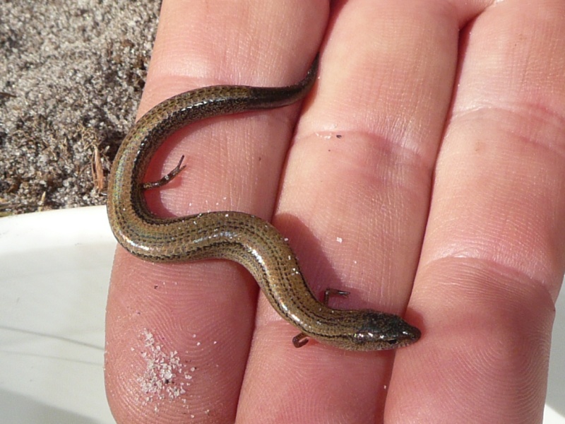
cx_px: 282
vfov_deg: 49.7
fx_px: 457
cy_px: 212
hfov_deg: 63.4
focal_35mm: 28
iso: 100
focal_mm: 4.6
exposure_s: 1/200
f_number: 8
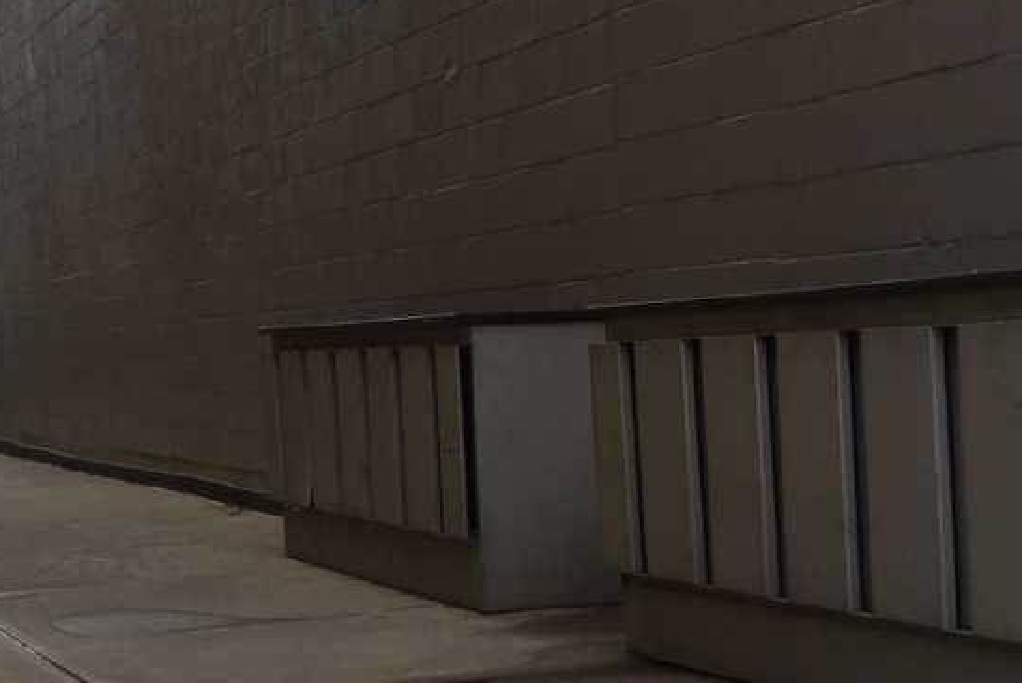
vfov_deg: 15.0
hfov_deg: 22.4
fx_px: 2557
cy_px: 660
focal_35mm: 90
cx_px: 737
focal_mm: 24
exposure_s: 1/60
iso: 2000
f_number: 13
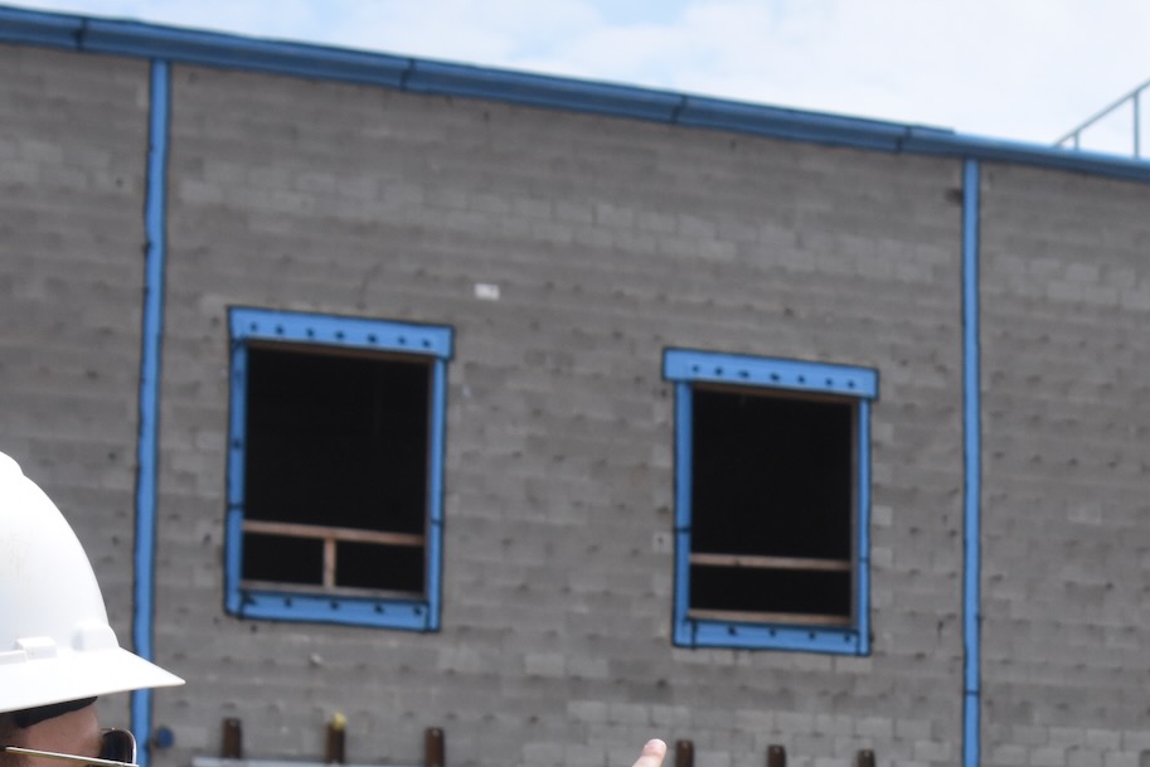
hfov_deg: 21.8
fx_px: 2939
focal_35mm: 92
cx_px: 935
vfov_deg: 14.6
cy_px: 821
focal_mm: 28
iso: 800
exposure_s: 1/4000
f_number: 6.3
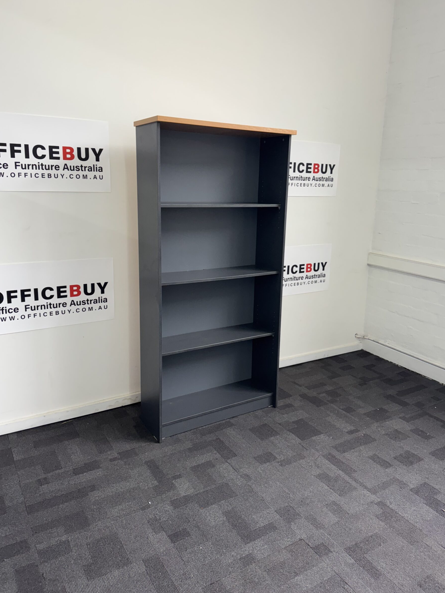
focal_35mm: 26
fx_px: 446
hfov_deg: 53.1
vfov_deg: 67.3
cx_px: 227
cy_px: 280
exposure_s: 1/100
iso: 200
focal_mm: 6.76
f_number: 1.78
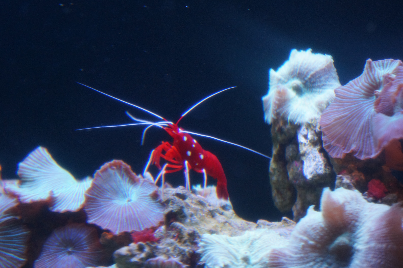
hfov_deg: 24.4
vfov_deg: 16.3
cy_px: 135
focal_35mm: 84
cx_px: 200
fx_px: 934
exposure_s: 1/50
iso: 800
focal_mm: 55
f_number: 5.6
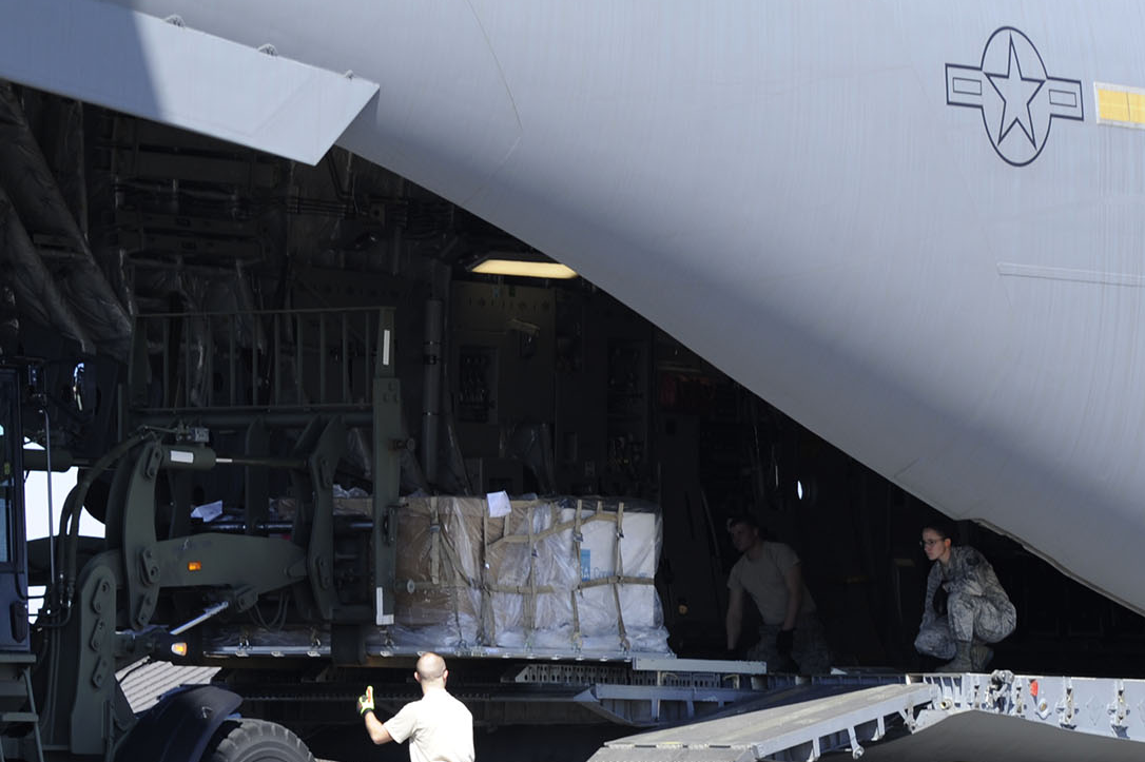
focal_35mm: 261
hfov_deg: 7.9
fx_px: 8297
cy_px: 662
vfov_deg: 5.3
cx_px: 466
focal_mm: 135
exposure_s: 1/250
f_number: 8
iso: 250
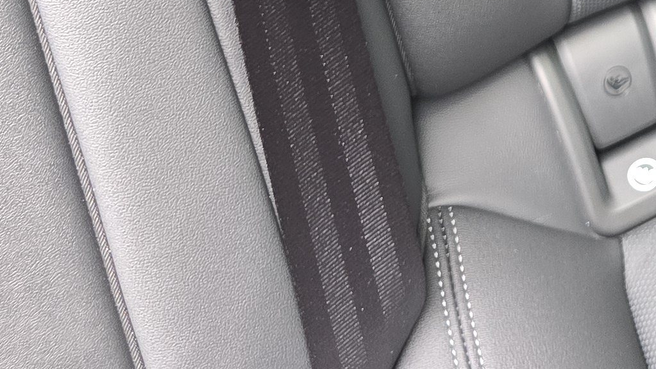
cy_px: -567
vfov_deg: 10.4
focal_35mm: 98
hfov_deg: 18.3
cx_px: 1088
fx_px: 1704
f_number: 1.7
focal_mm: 6.3
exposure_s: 1/120
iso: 125
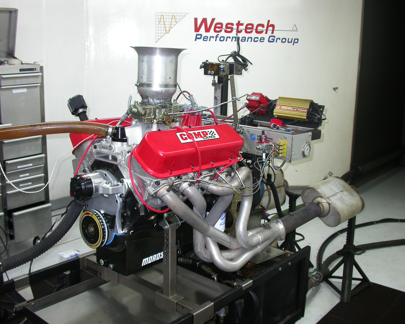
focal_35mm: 40
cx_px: 201
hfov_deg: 45.8
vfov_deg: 37.3
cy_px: 163
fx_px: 479
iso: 100
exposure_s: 1/30
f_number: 2.6
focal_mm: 7.85
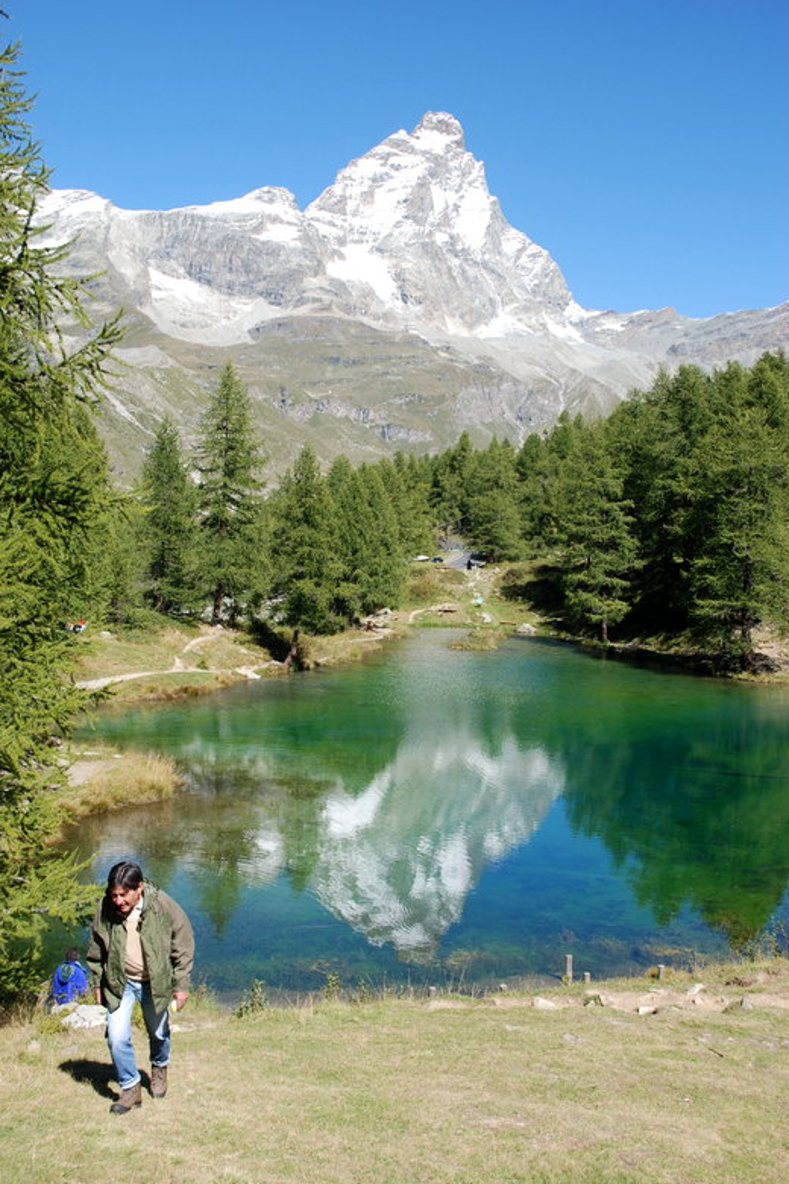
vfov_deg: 51.9
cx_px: 395
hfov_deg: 35.9
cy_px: 597
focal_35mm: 37
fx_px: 1216
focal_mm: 24
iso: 100
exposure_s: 1/200
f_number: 7.1
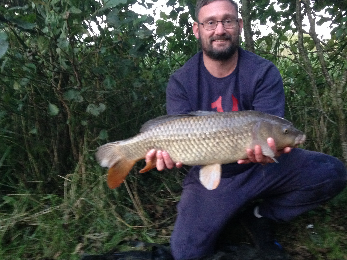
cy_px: 133
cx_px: 200
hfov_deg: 44.7
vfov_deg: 34.3
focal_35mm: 42
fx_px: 421
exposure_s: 1/20
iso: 400
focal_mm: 4.12
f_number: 2.4
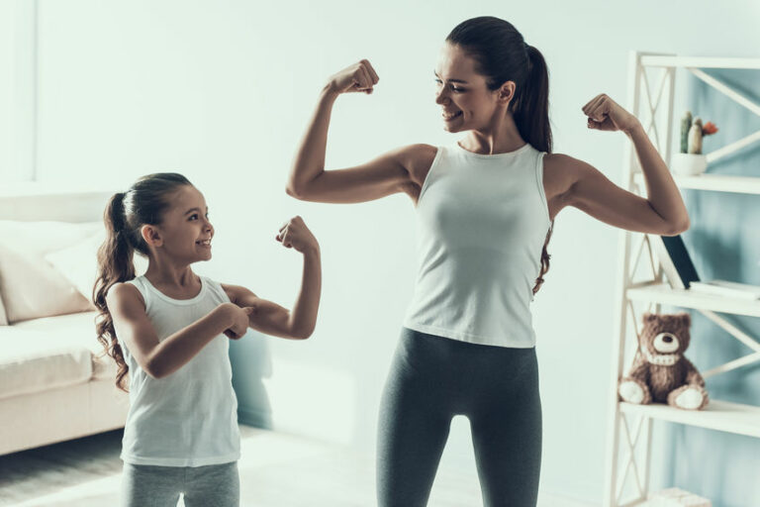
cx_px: 380
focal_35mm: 70
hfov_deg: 28.8
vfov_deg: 19.5
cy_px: 254
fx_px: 1478
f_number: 2.8
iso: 800
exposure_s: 1/250
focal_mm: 70
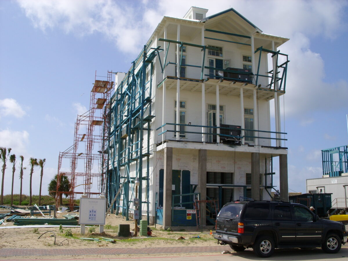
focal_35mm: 38
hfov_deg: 49.0
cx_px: 174
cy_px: 130
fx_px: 382
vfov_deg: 37.7
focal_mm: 7.8
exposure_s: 1/309
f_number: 7.4
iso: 50
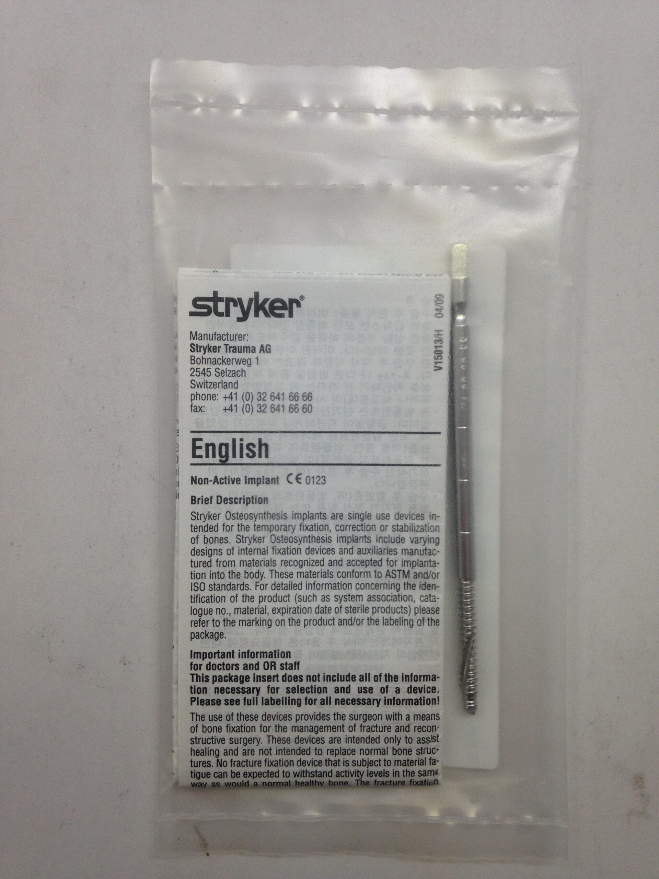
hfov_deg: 42.9
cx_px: 330
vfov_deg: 55.4
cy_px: 440
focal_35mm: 33
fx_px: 838
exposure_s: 1/120
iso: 80
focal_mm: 4.12
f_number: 2.4
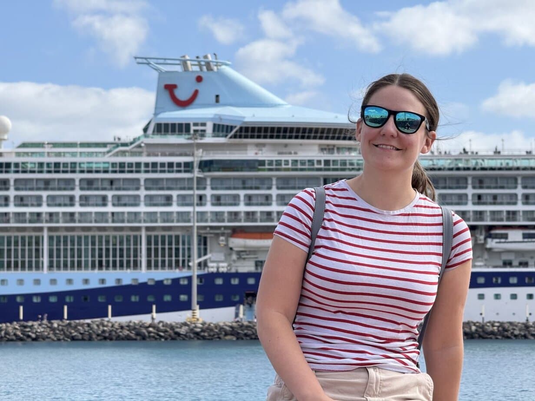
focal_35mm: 120
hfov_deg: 16.4
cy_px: 200
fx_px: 1855
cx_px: 268
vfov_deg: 12.3
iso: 50
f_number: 2.8
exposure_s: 1/1481
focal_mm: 15.66
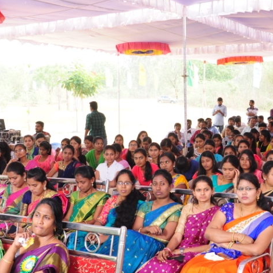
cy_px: 179
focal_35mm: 61
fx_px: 544
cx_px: 213
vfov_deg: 28.0
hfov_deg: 27.7
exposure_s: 1/100
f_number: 7.1
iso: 500
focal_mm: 22
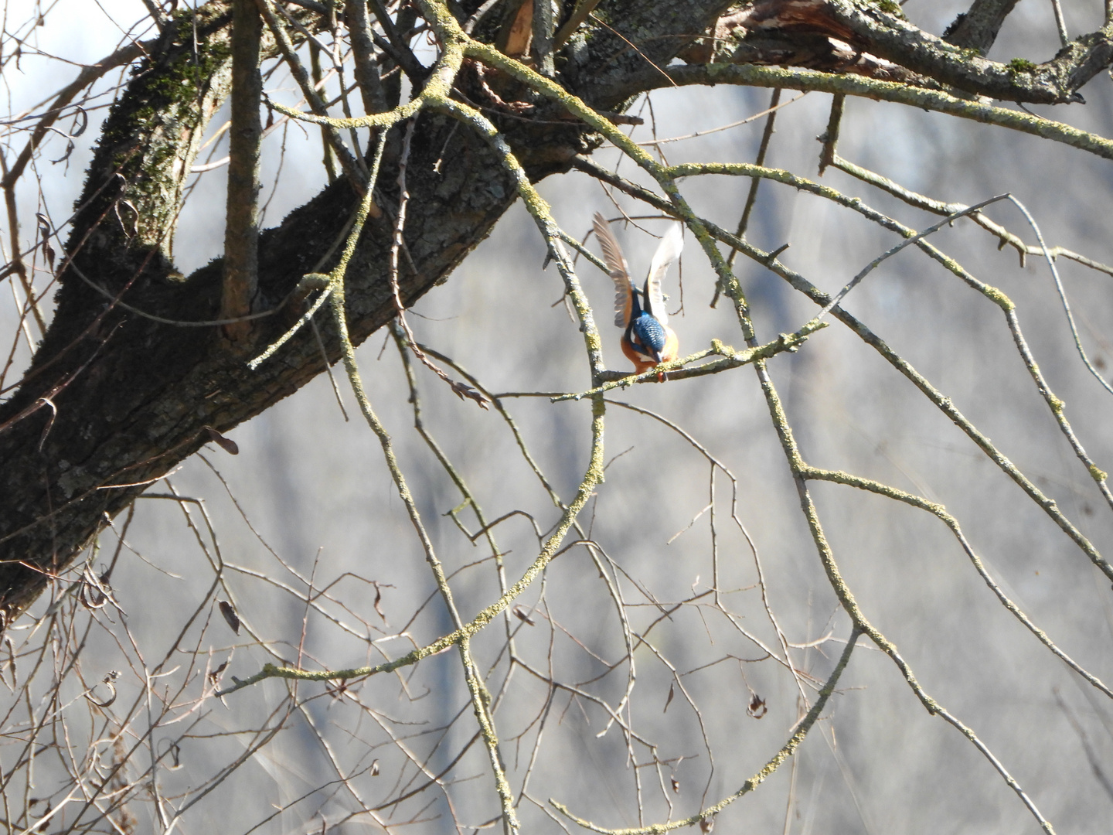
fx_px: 38583
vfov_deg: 1.2
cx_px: 556
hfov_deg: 1.7
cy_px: 418
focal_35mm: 1200
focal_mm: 216
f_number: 5.6
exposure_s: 1/500
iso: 360
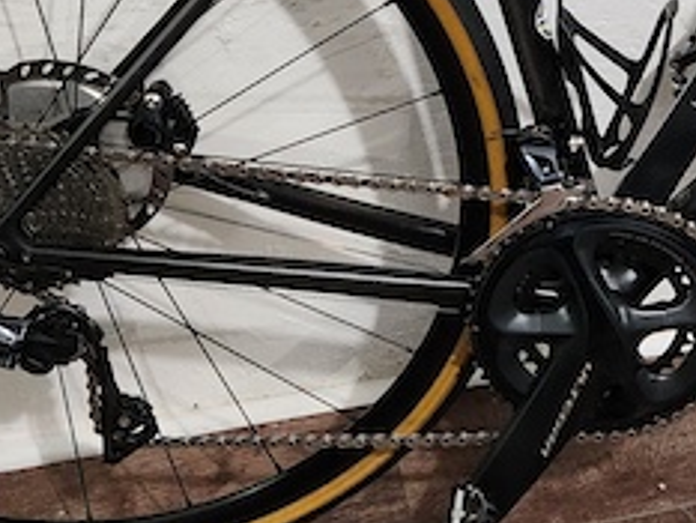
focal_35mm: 79
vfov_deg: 18.3
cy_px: 24
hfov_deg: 23.1
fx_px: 1589
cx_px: 777
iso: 800
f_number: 1.8
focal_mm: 5.4
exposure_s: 1/120
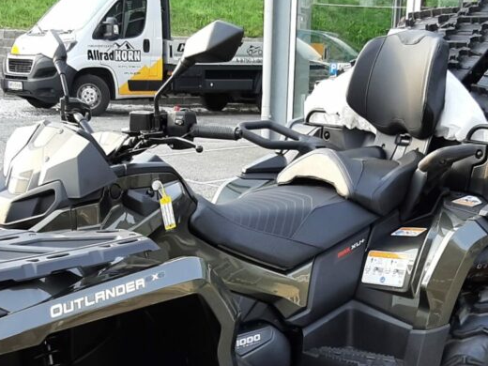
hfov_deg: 30.3
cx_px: 233
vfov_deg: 22.3
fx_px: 902
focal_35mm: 64
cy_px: 337
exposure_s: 1/275
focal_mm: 3.93
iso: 40
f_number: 1.7
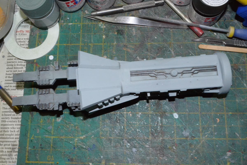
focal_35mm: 36
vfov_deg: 36.9
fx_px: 247
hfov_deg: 53.1
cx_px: 124
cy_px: 82
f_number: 22
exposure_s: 1/60
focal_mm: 24
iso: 3200
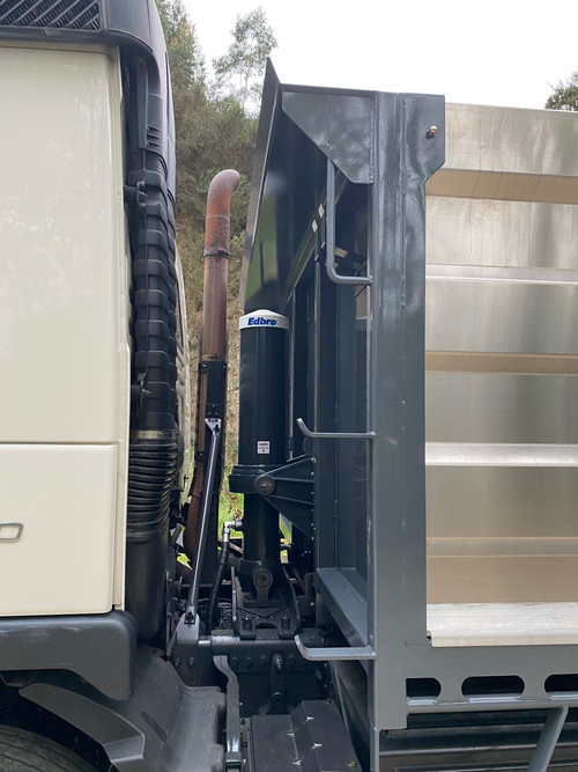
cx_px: 289
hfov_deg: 53.0
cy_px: 386
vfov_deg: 67.3
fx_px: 579
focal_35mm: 26
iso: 160
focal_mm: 4.25
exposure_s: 1/60
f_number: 1.8
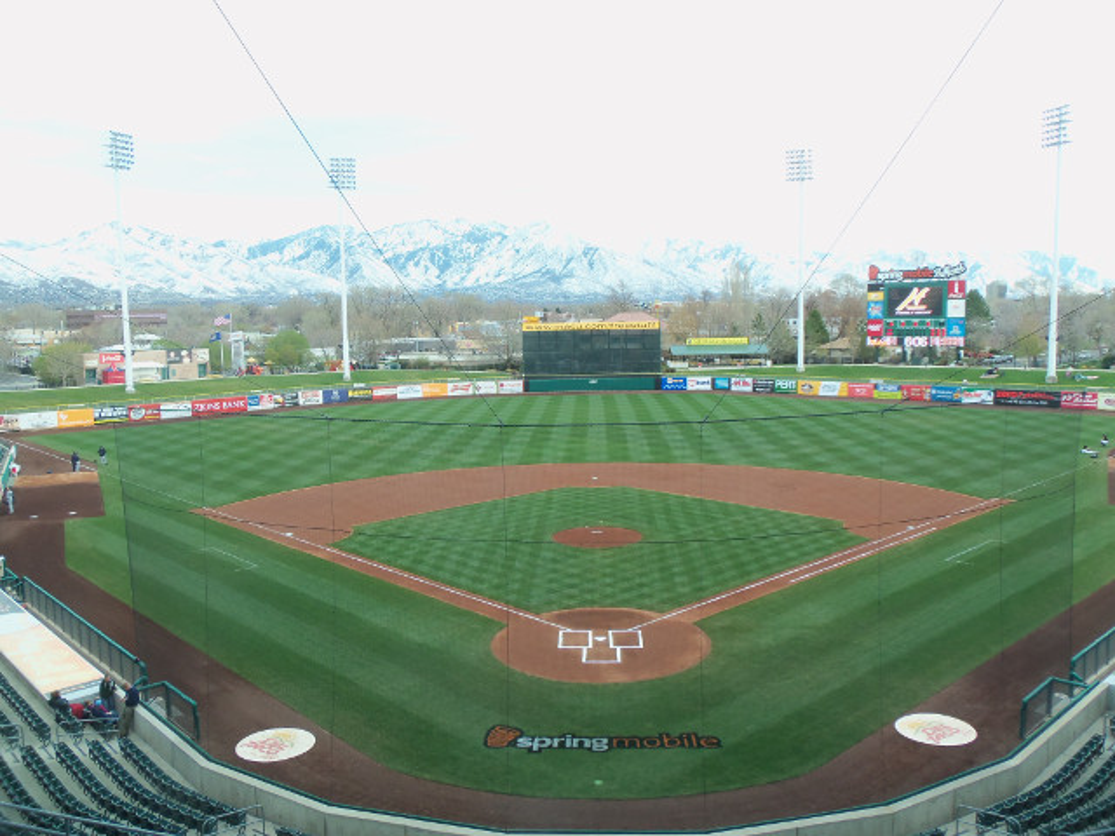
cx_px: 558
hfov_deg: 61.7
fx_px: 934
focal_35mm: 29
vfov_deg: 48.2
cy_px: 418
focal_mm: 5.2
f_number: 3.4
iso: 80
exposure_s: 1/125
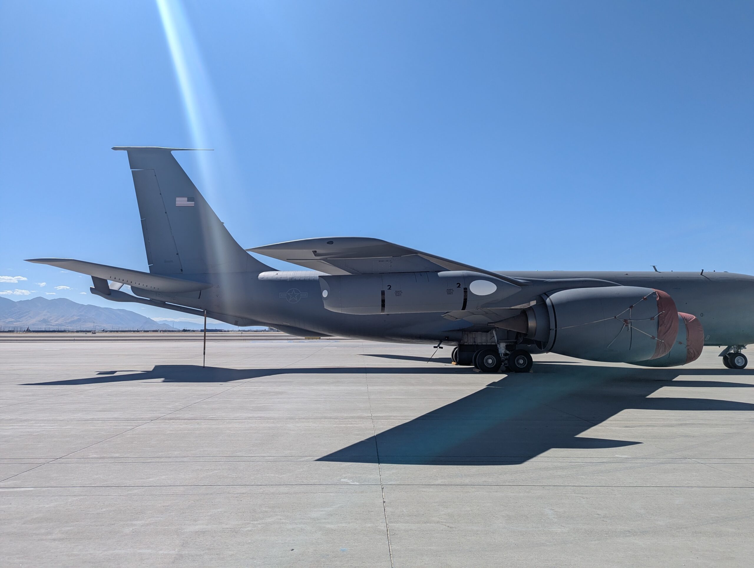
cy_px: 284
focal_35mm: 24
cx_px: 377
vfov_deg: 56.9
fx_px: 524
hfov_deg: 71.5
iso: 47
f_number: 1.85
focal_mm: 6.81
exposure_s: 1/3774
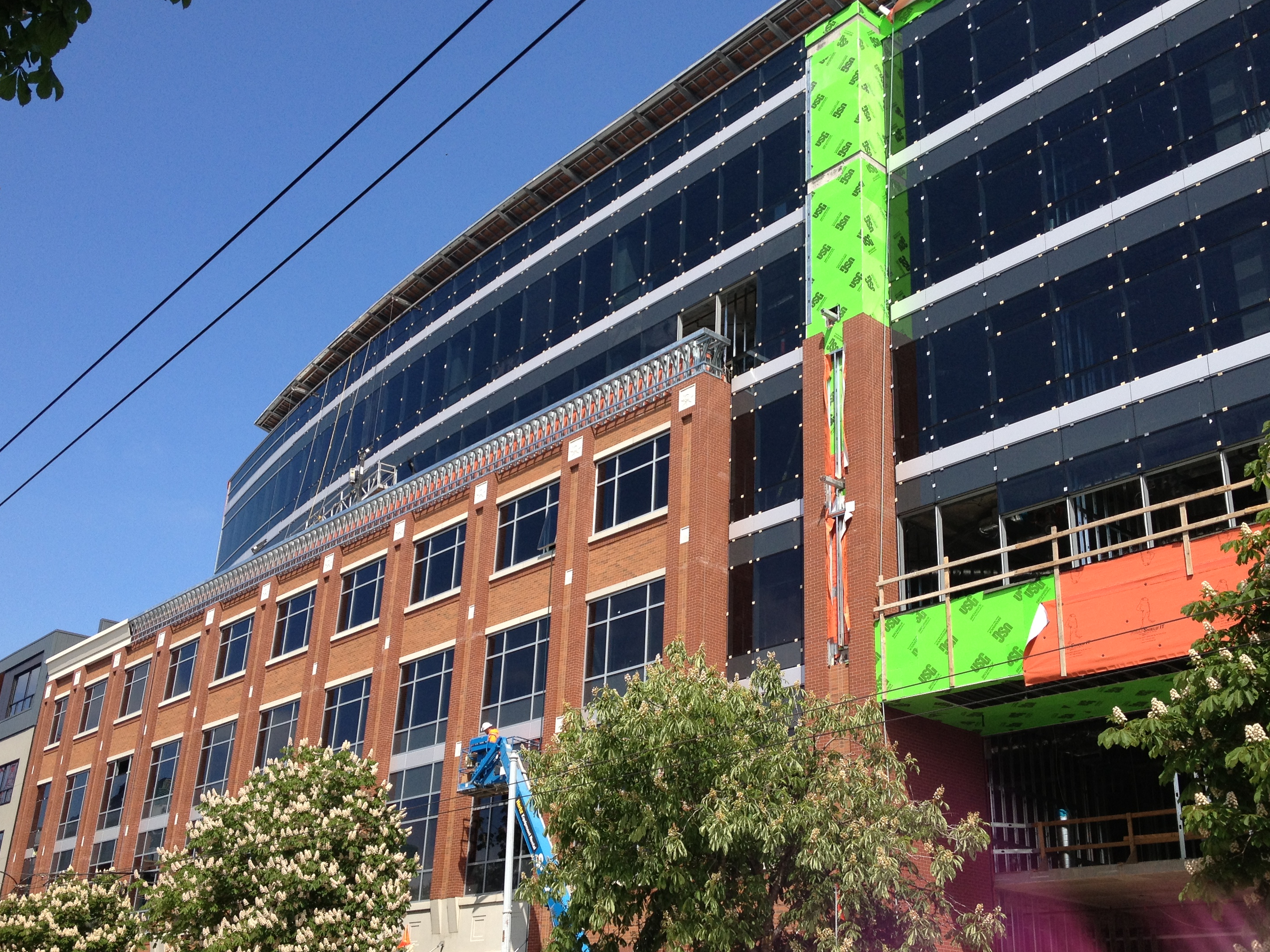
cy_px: 518
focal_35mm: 40
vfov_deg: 35.9
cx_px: 652
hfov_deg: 46.8
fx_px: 1468
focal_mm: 4.28
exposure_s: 1/1200
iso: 50
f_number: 2.4
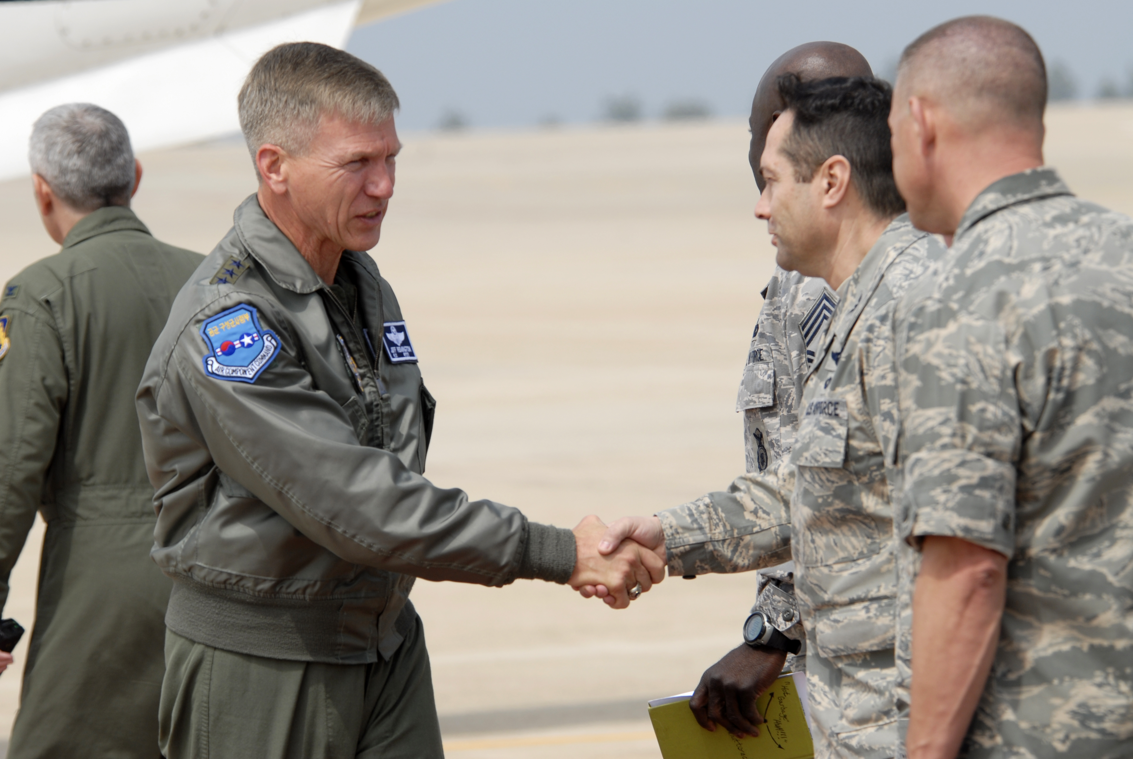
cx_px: 566
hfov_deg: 6.9
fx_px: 9453
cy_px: 380
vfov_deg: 4.6
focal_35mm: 300
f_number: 6.3
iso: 100
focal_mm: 200
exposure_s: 1/400
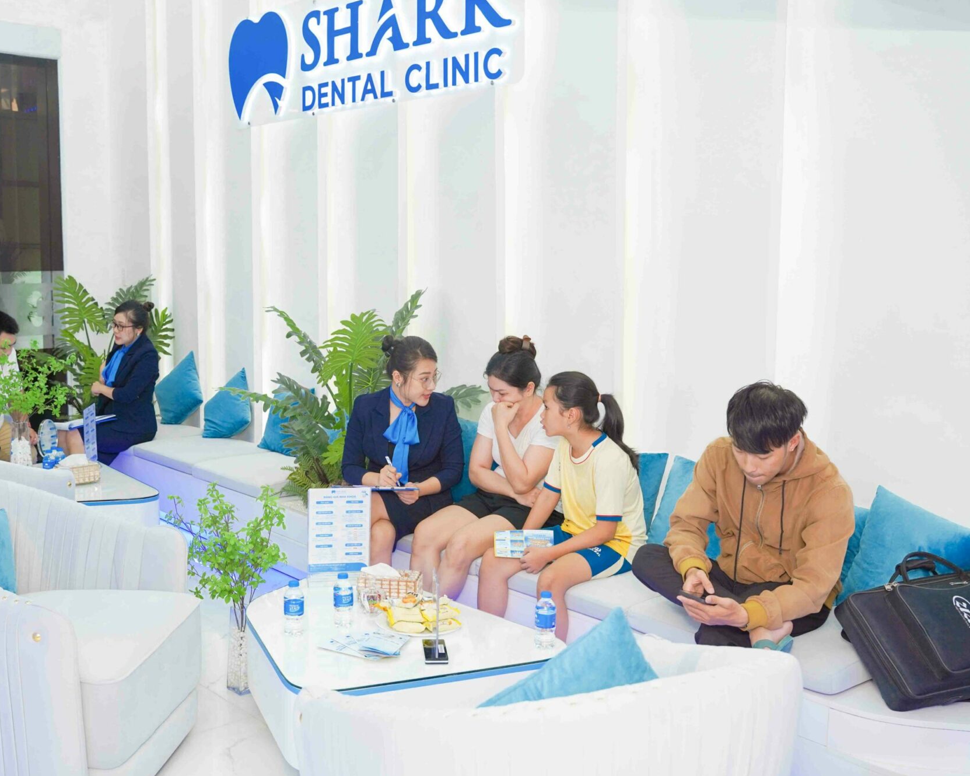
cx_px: 387
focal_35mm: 38
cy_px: 379
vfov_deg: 39.6
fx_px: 1079
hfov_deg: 48.1
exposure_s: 1/100
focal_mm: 32.5
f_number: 4
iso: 250
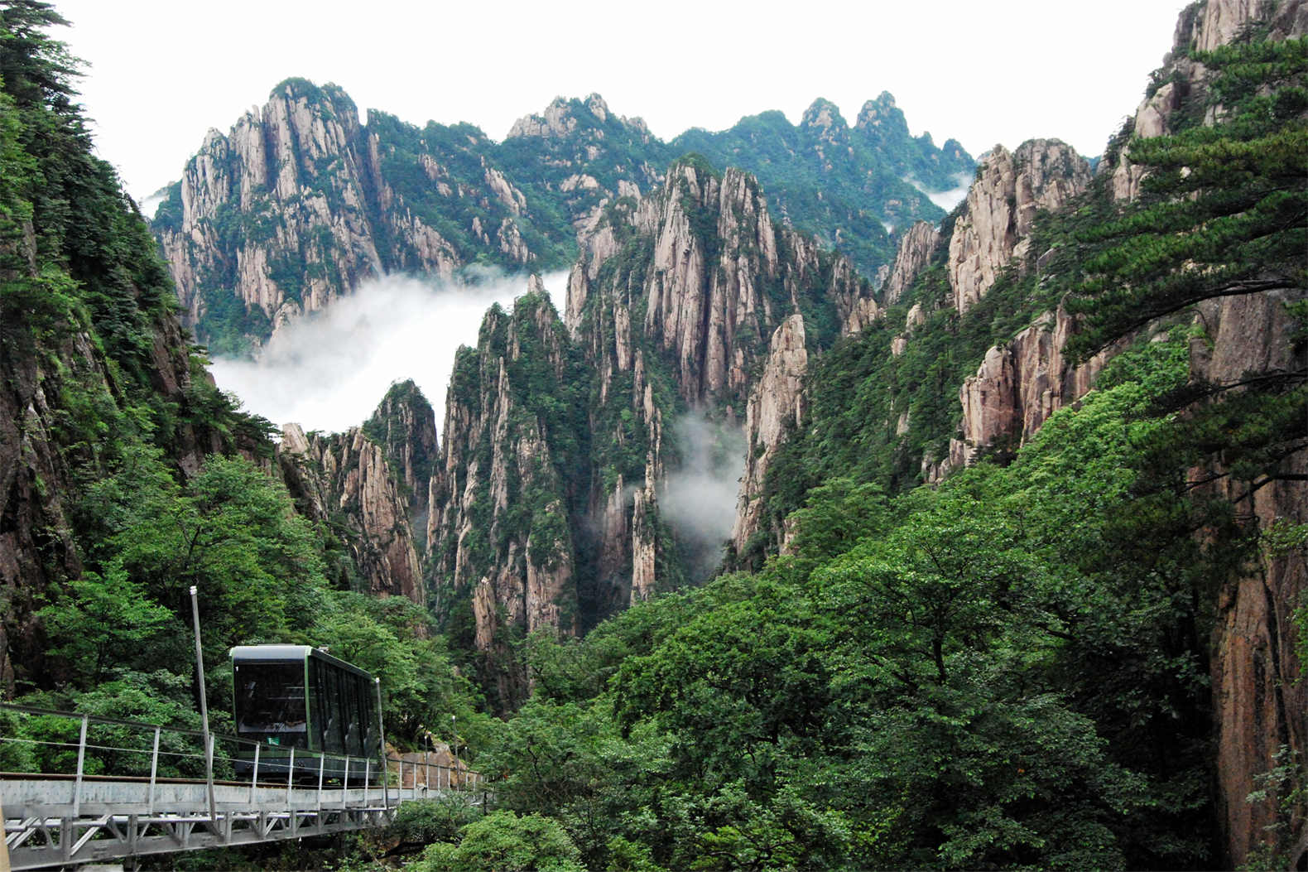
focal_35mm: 39
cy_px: 436
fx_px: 1417
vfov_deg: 34.2
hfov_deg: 49.6
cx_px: 654
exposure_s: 1/320
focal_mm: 26
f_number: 9
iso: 1600
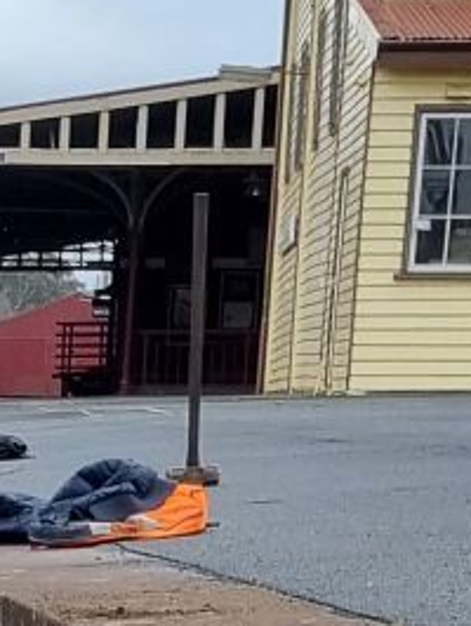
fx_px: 3568
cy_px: 1532
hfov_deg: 7.2
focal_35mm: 197
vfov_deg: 9.0
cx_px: -523
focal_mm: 5.4
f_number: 1.8
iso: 50
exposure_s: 1/455
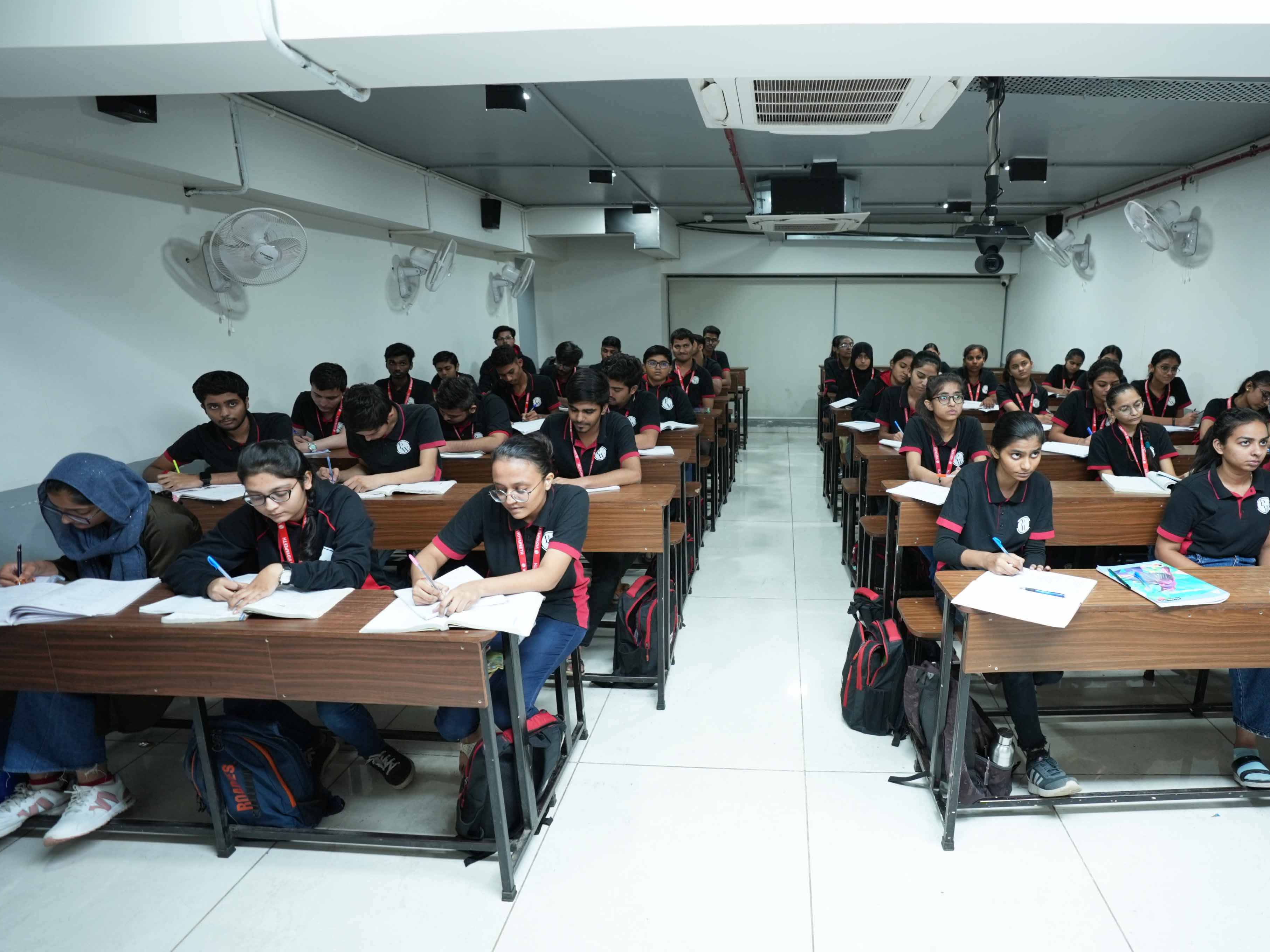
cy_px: 478
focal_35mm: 18
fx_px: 660
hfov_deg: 87.0
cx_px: 740
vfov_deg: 71.6
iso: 640
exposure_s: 1/125
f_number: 2.8
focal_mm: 16
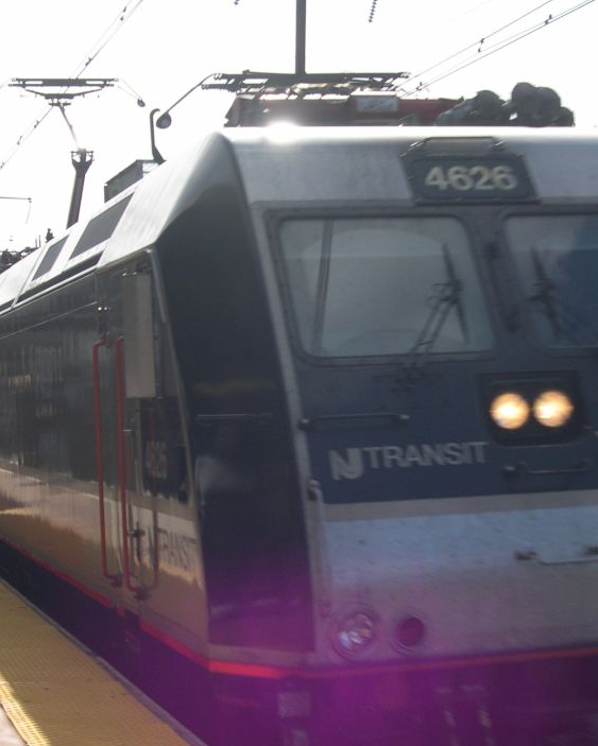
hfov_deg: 19.0
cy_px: 355
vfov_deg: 23.6
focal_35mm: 81
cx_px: 313
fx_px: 1791
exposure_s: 1/97.3
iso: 100
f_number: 9.2
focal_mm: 12.2
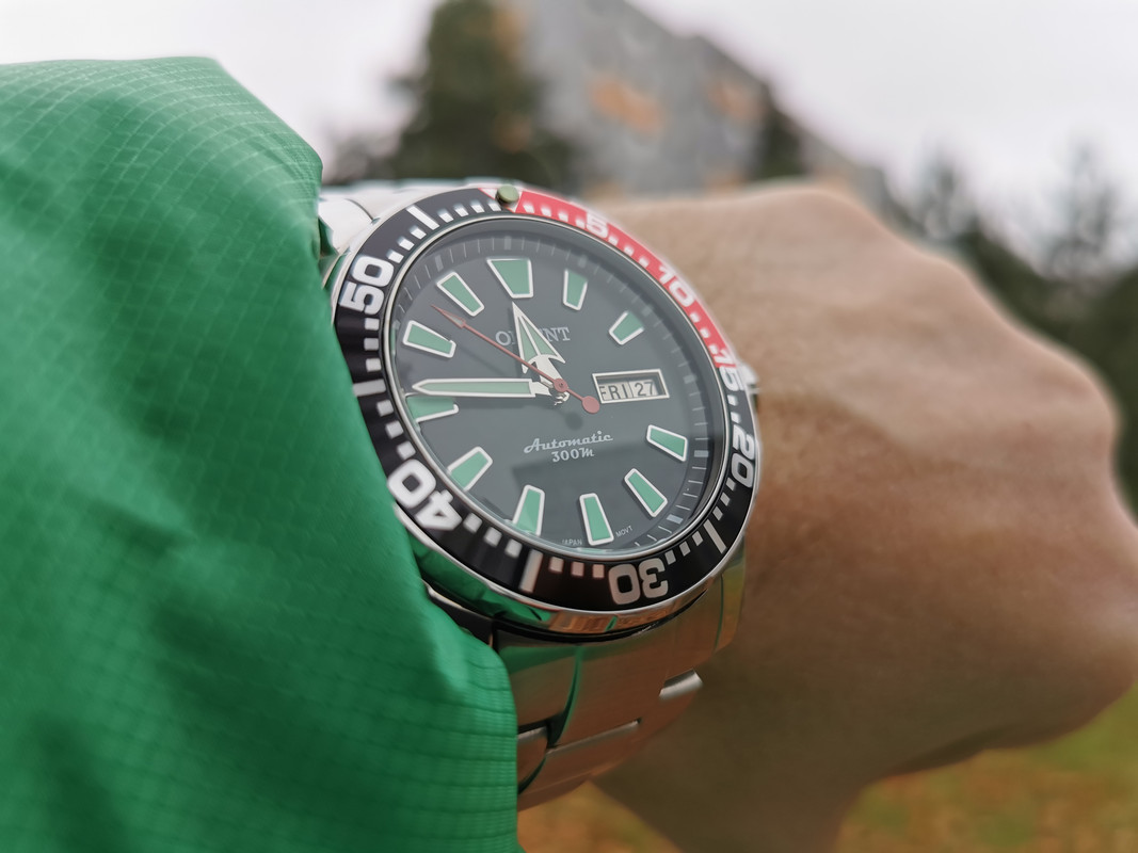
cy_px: 426
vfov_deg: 51.3
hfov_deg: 65.3
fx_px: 888
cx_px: 569
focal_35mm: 27
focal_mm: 5.56
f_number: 1.6
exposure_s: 1/415
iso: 50
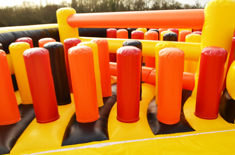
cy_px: 78
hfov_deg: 57.3
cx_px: 118
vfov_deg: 39.8
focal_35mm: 33
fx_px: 215
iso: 100
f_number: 5.6
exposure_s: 1/125
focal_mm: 22
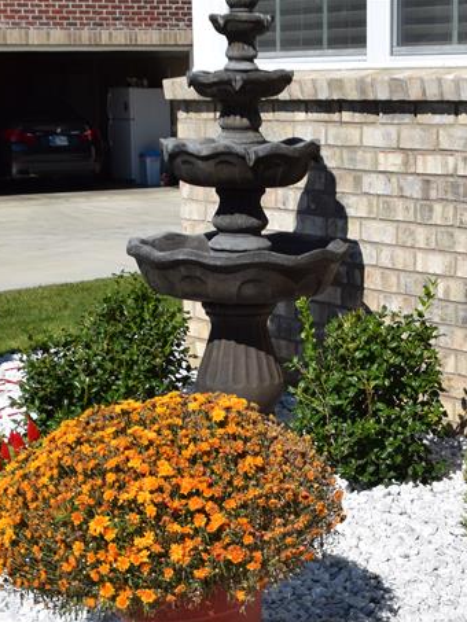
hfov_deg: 16.7
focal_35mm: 88
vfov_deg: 21.9
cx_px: 335
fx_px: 1582
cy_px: 525
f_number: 11
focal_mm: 24
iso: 200
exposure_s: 1/500
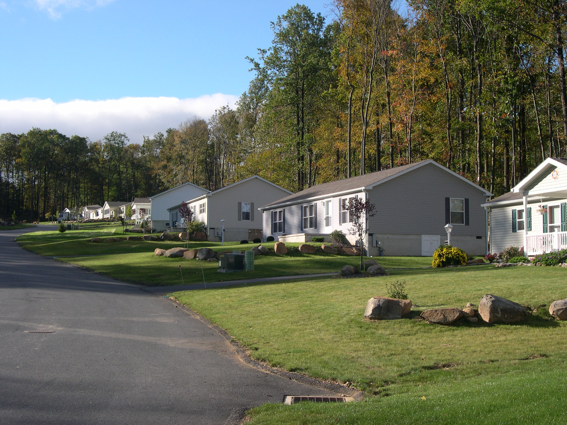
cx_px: 284
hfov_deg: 36.8
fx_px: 852
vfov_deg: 28.0
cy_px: 212
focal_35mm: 52
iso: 100
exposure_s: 1/123
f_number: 8.8
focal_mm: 11.1
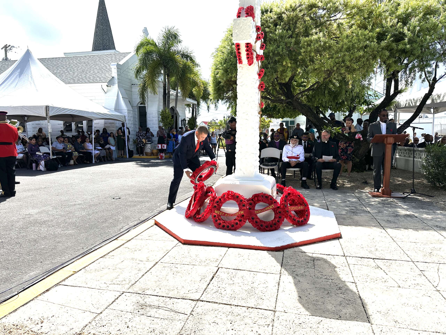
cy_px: 168
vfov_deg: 56.8
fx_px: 309
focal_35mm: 24
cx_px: 223
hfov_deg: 71.6
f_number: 1.78
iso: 80
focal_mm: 6.86
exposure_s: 1/6623
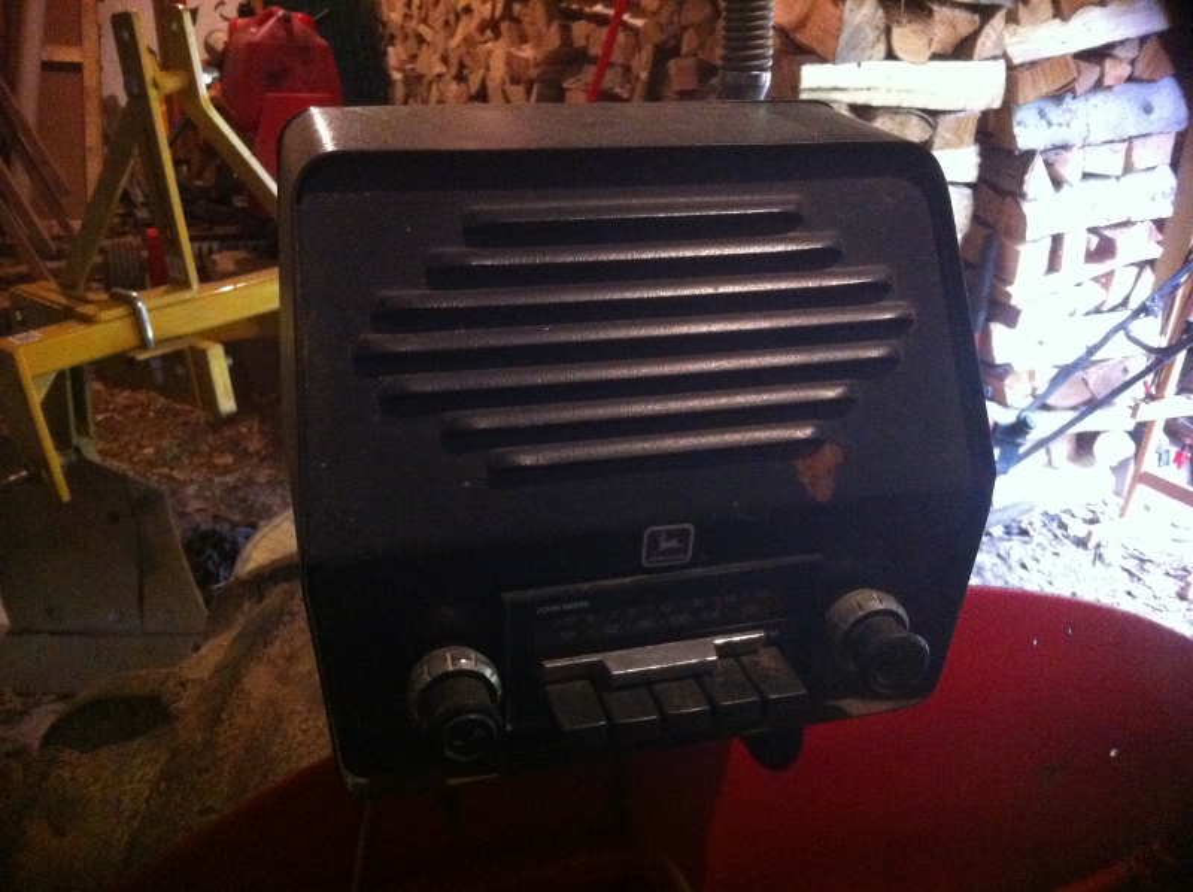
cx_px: 596
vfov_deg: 40.6
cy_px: 446
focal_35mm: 35
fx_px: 1205
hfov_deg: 52.7
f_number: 2.8
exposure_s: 1/15
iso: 1000
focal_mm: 3.85
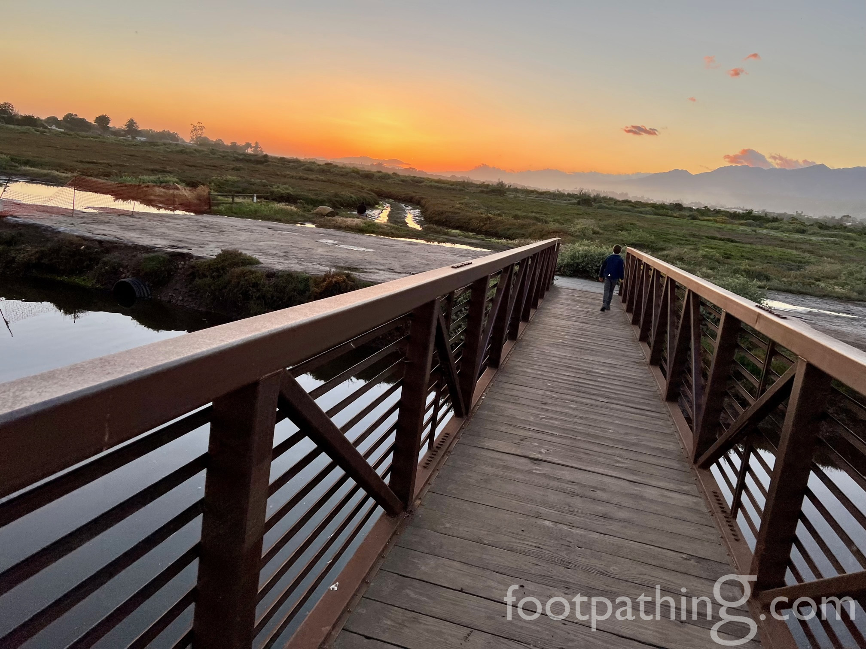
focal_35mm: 26
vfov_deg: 53.1
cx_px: 433
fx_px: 650
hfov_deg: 67.3
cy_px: 324
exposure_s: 1/347
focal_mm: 5.7
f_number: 1.5
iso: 50
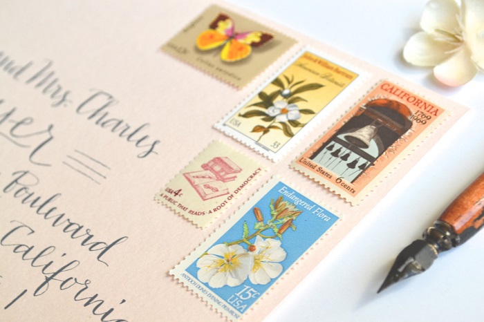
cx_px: 242
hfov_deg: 28.1
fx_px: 967
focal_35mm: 72
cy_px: 161
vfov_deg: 18.9
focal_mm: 48
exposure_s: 1/125
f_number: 8
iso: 400
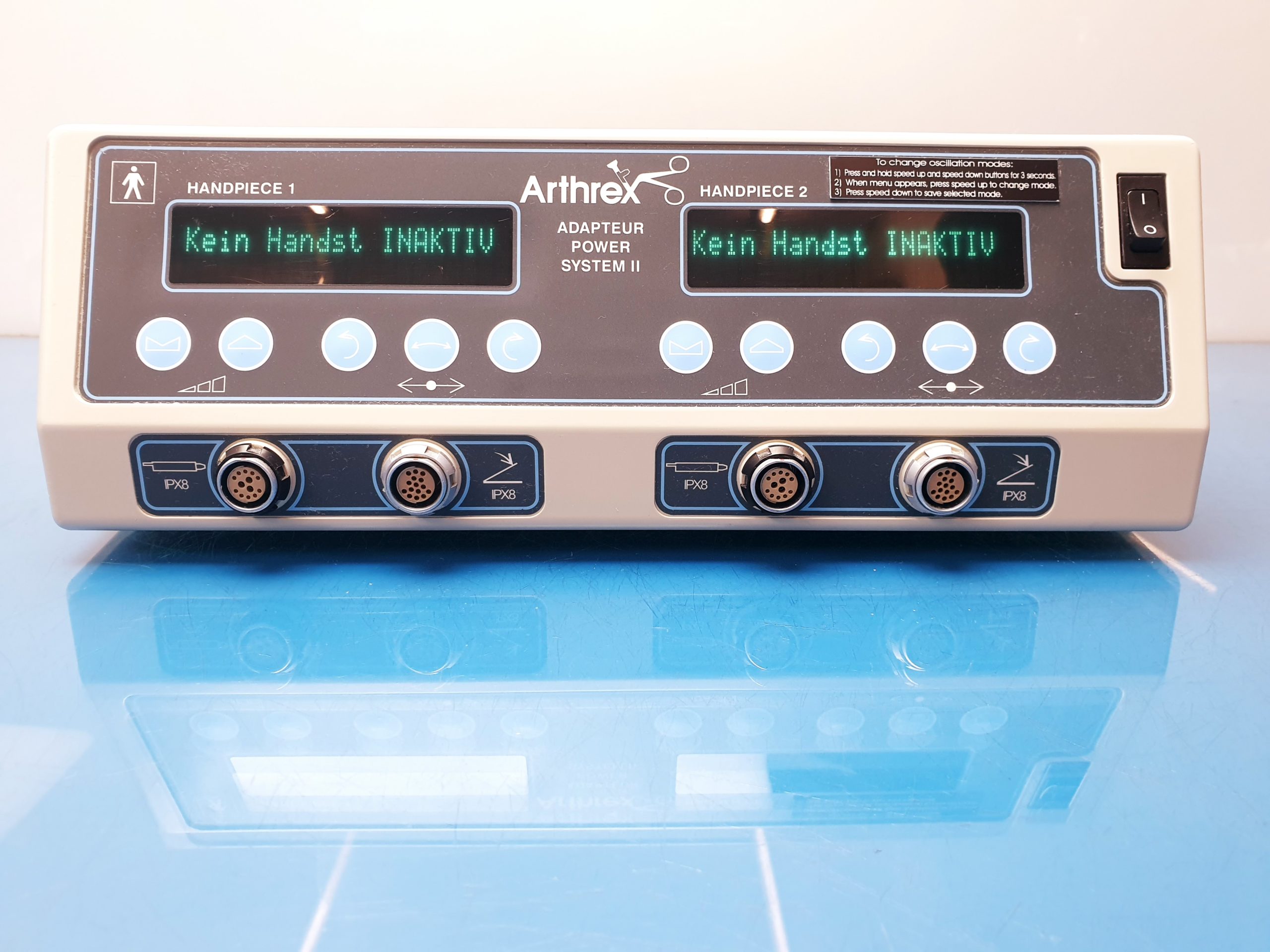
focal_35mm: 26
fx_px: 954
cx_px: 635
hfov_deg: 67.3
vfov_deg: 53.1
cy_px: 476
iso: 125
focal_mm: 4.3
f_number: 2.4
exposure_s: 1/50
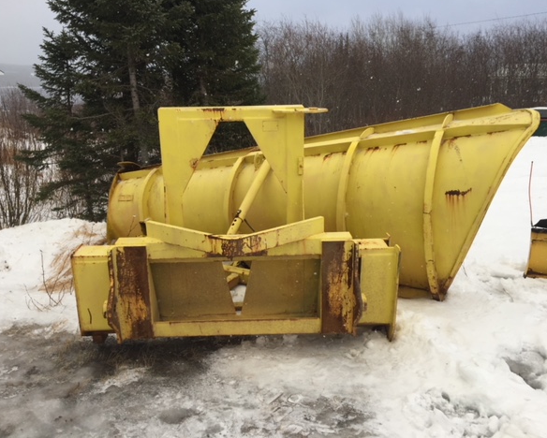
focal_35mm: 31
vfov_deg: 47.2
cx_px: 261
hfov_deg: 57.1
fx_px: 502
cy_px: 214
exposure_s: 1/618
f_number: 2.2
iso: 32
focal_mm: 4.15
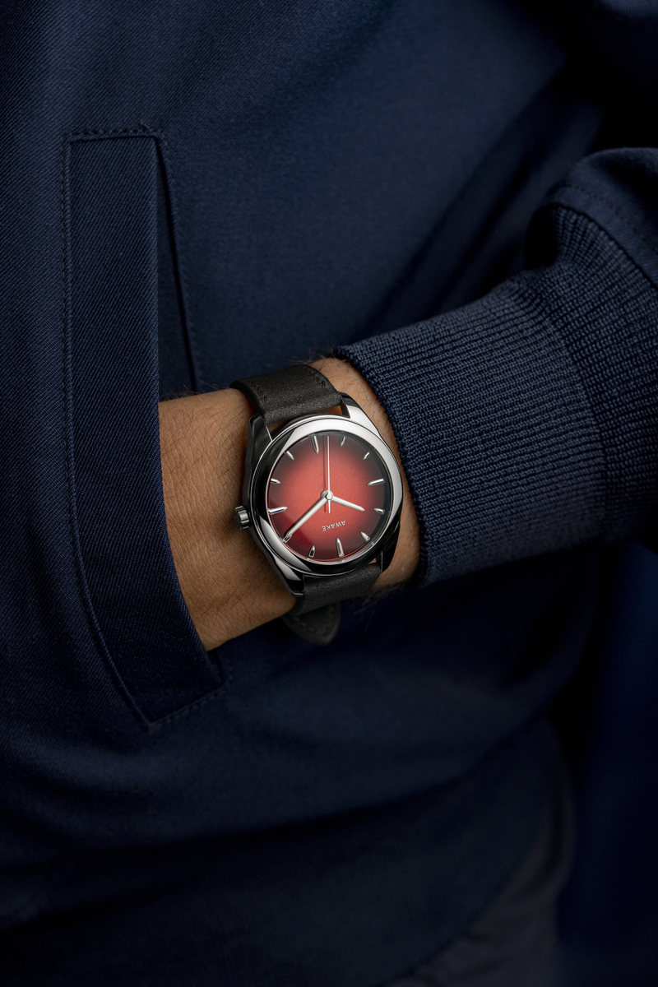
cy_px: 494
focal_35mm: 90
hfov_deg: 15.2
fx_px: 2467
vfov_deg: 22.6
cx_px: 329
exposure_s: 1/160
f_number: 5
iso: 800
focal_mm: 90
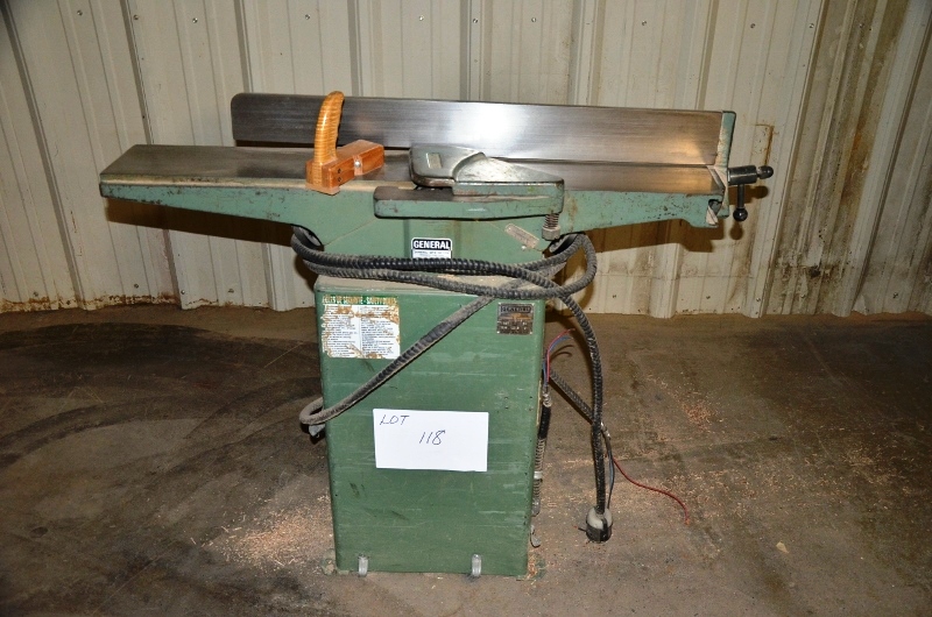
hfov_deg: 57.3
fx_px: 853
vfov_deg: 39.8
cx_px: 466
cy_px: 308
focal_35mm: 33
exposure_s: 1/60
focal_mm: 22
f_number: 3.8
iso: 800
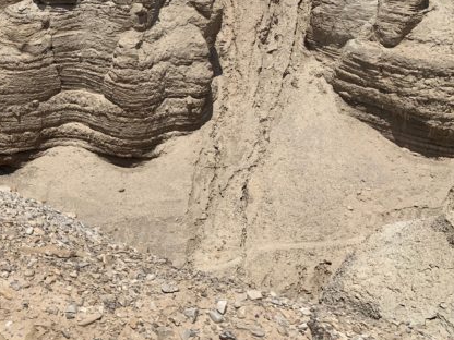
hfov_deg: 37.5
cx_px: 62
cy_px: 94
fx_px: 630
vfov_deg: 29.9
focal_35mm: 48
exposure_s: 1/6061
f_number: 1.8
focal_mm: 4.25
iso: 25
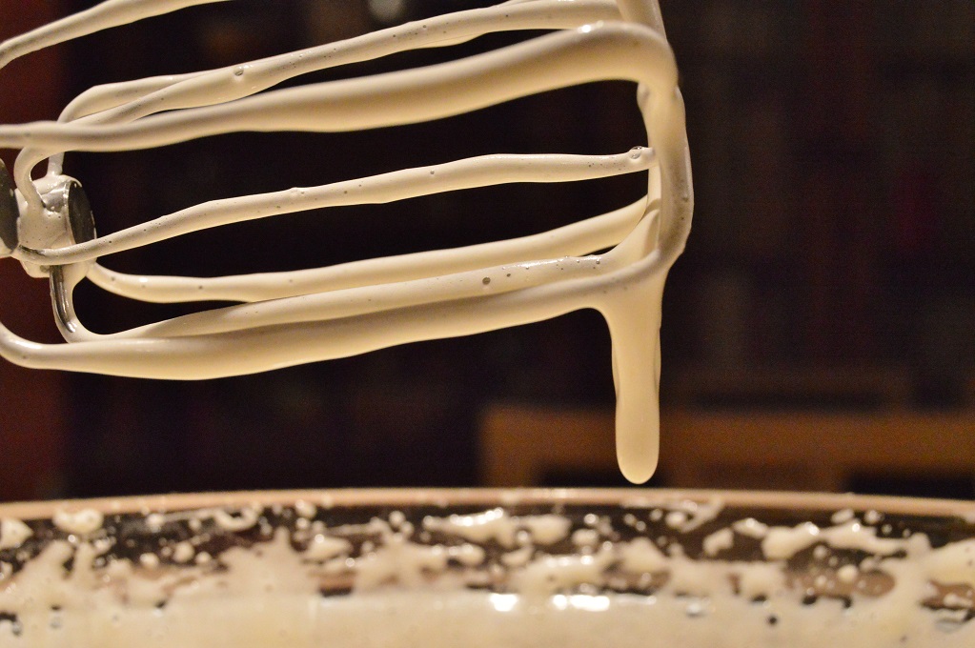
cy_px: 324
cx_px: 488
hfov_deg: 24.6
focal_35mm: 82
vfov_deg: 16.5
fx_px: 2232
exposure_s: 1/80
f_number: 10
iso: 6400
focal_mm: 55
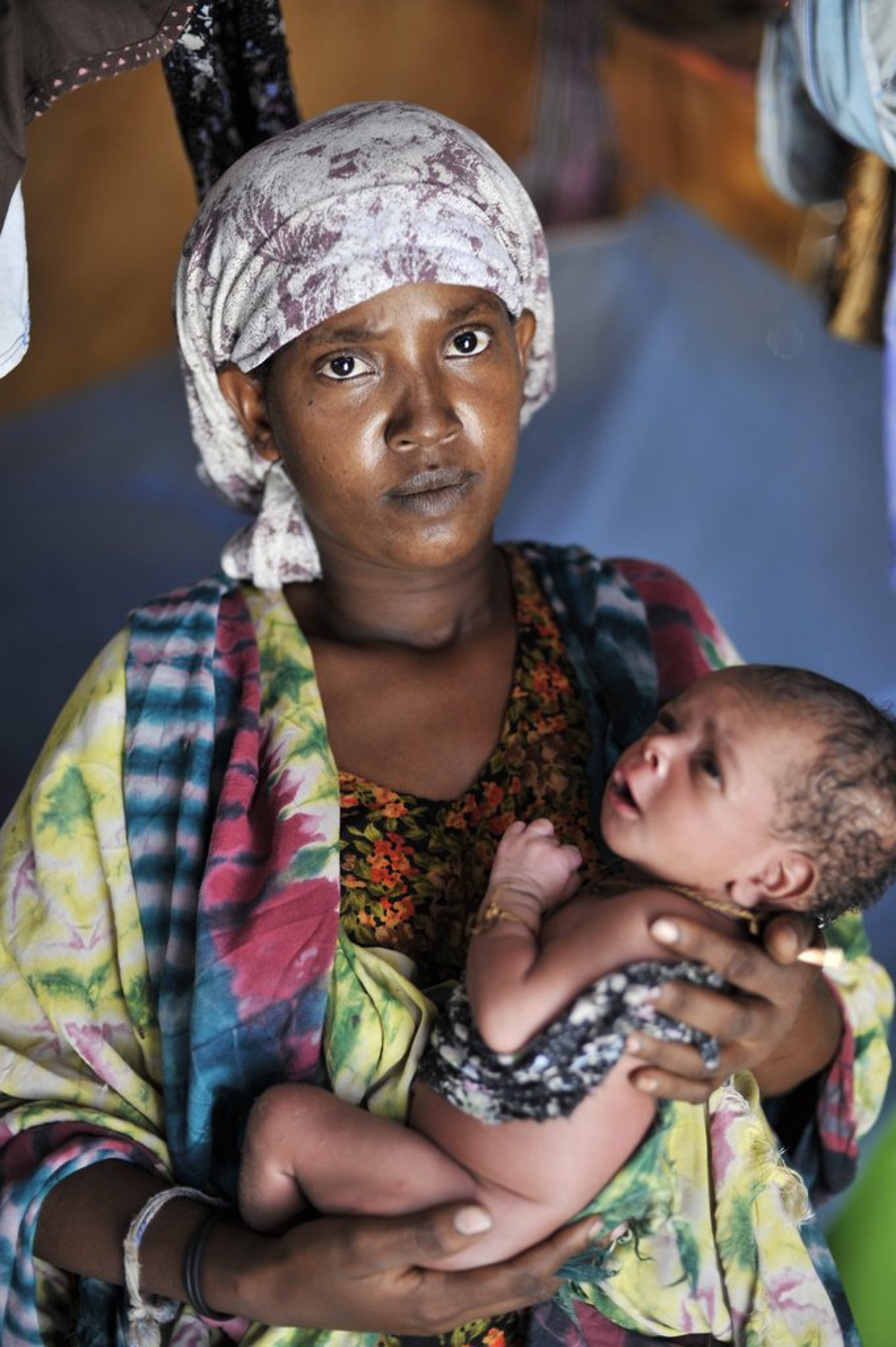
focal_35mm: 50
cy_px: 674
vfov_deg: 39.6
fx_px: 1870
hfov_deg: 26.9
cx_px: 448
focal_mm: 50
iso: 400
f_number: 2.2
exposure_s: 1/160
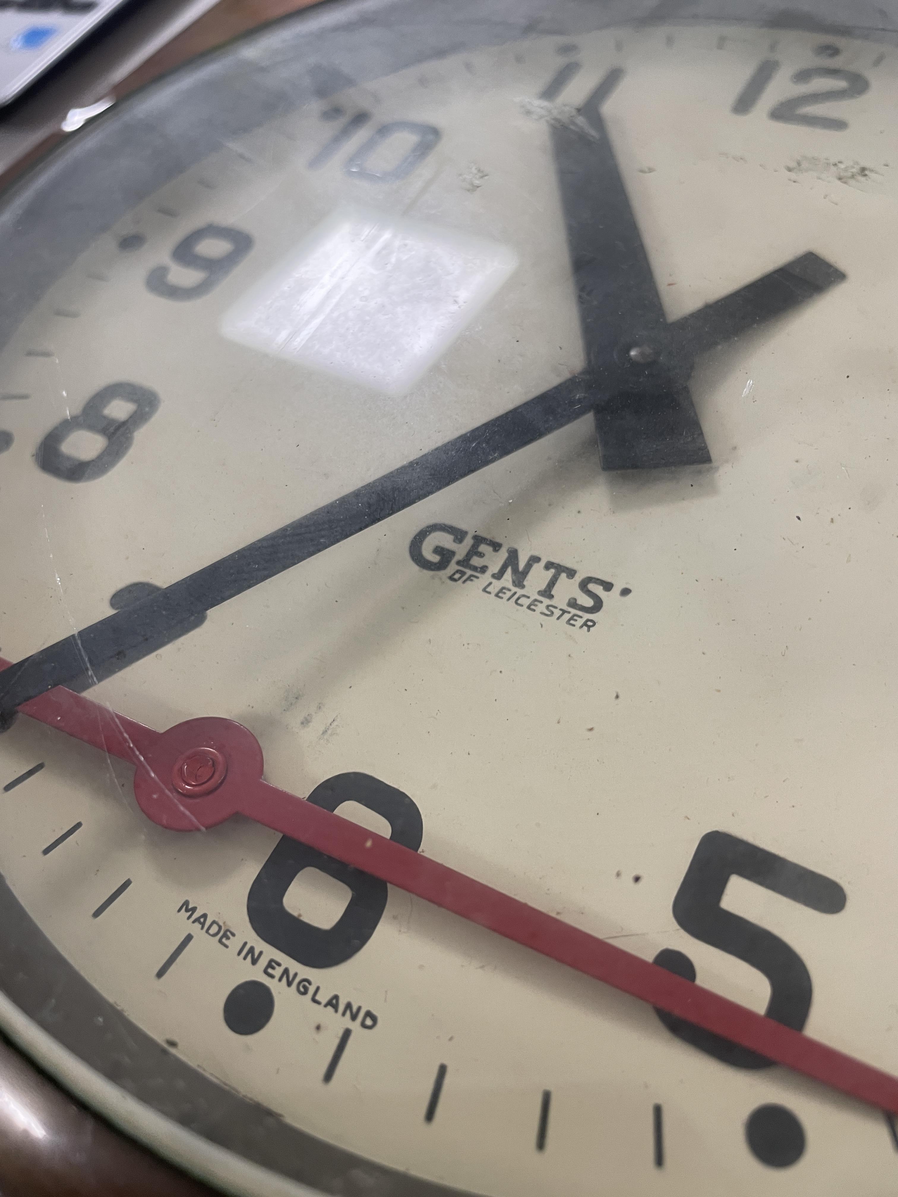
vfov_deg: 67.3
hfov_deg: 53.1
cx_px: 449
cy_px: 598
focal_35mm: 26
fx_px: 899
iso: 80
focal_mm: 4.2
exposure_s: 1/50
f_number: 1.6
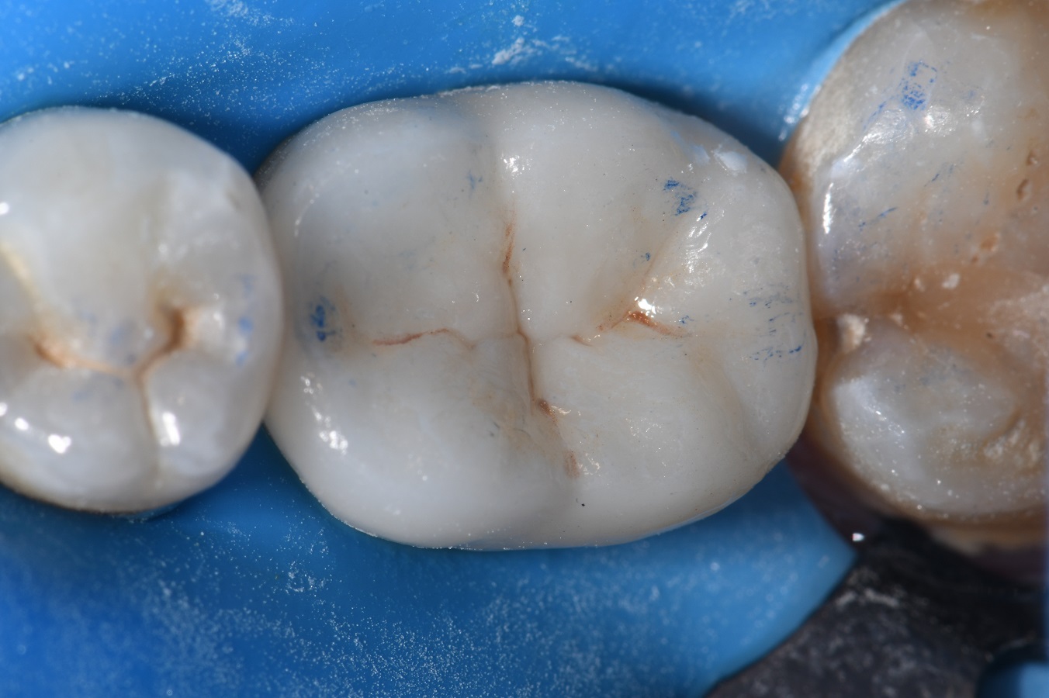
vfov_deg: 8.7
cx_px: 524
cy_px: 349
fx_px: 4572
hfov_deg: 13.1
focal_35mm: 157
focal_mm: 105
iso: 200
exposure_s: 1/160
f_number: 32
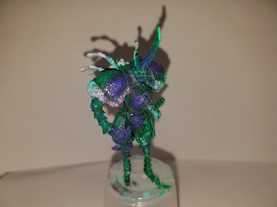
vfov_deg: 53.1
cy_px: 104
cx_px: 138
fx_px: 208
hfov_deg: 67.3
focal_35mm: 26
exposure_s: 1/690
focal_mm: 4.2
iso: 50
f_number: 1.7
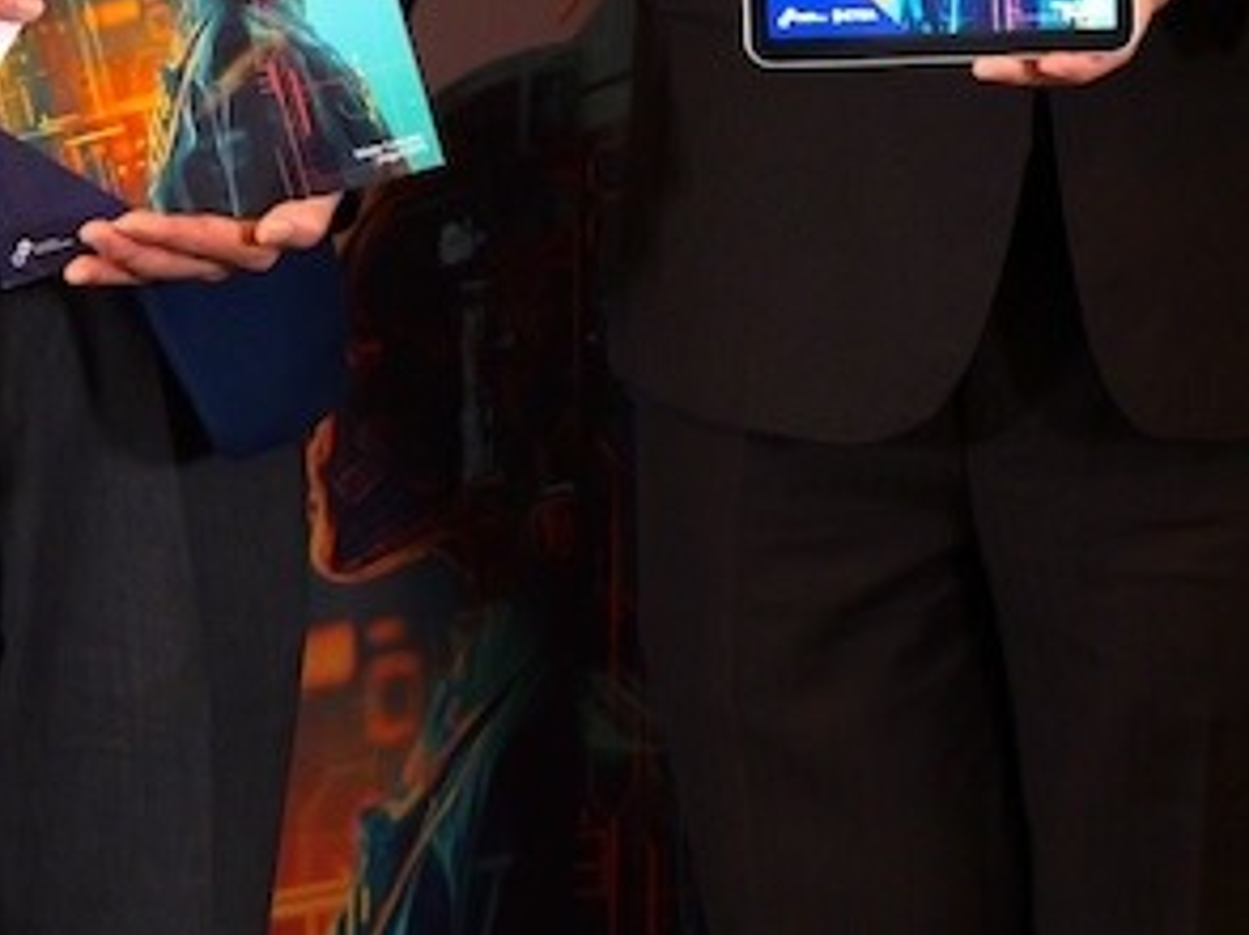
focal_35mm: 161
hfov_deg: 12.2
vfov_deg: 8.8
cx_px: 981
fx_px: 5804
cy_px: -748
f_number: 4.8
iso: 3200
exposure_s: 1/100
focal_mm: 41
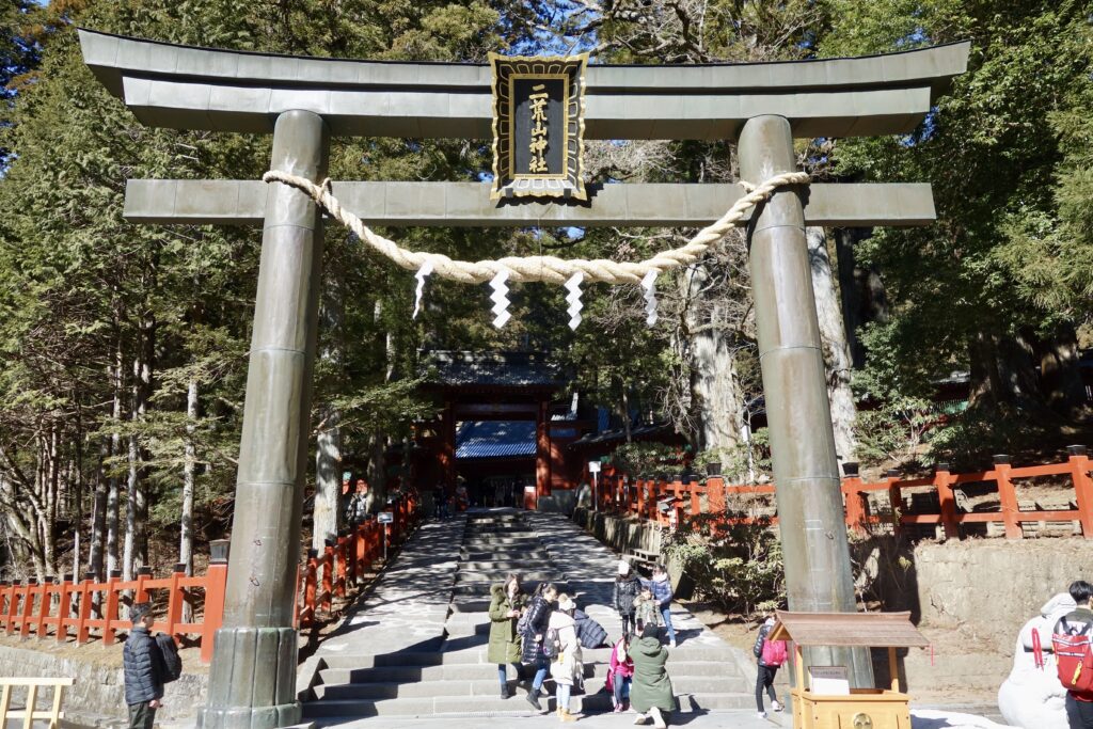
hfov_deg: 65.5
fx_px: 850
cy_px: 364
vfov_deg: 46.4
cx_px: 546
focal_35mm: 28
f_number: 4
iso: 125
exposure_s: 1/400
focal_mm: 10.4
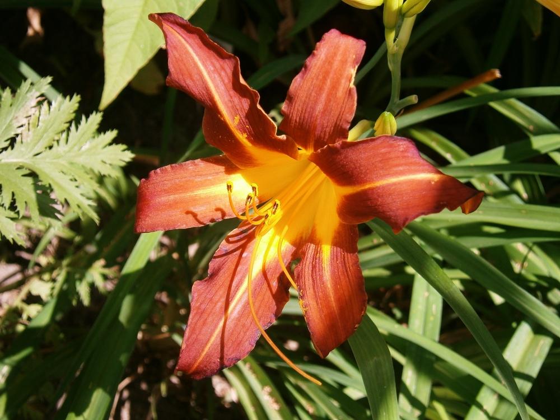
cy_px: 210
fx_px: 760
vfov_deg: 30.9
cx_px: 280
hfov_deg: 40.4
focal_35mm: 47
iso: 80
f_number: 3.4
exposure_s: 1/500
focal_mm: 8.3
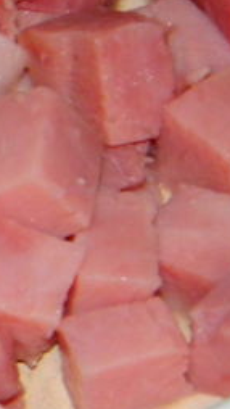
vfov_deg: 5.9
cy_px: -34
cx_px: -394
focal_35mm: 365
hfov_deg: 3.3
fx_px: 3955
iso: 200
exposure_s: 1/30
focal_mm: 15.1
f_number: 4.5
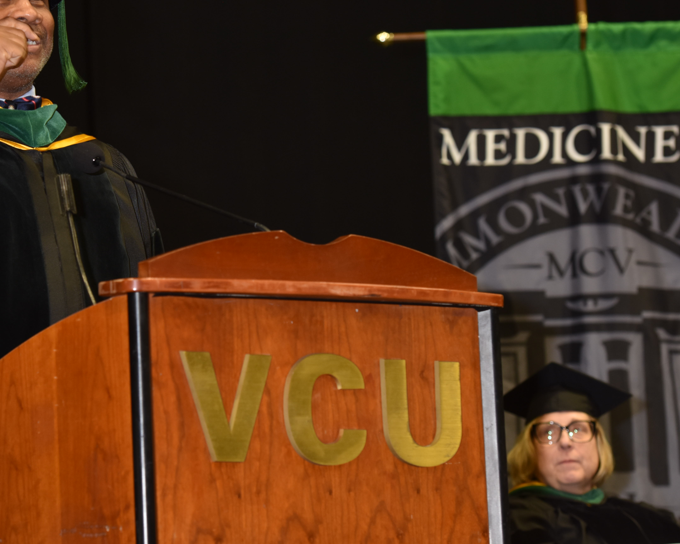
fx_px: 3381
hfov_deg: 11.5
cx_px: 192
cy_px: 188
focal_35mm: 168
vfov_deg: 9.2
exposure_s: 1/40
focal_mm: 105
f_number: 4.5
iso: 400
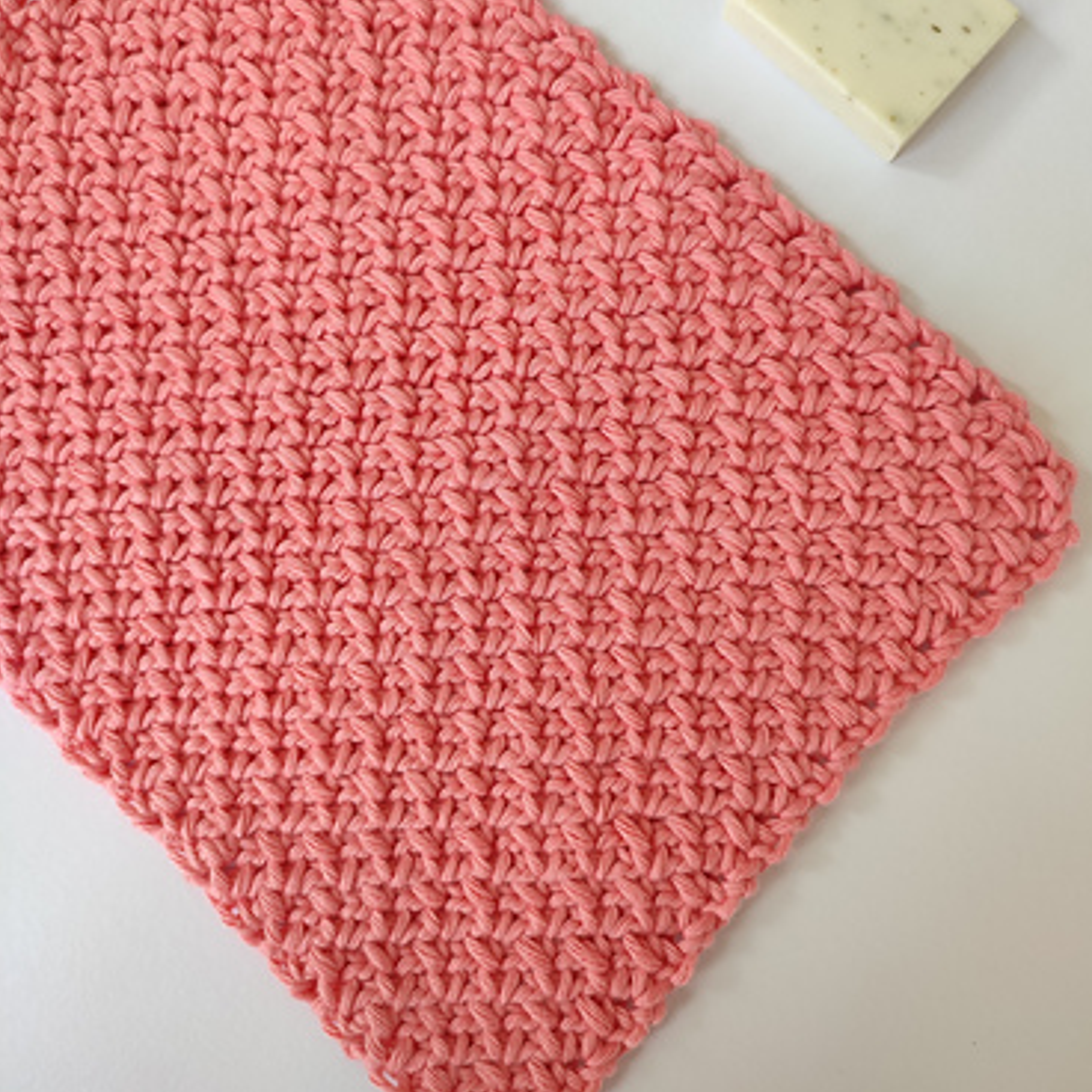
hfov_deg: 54.0
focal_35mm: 30
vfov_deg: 53.9
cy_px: 478
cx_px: 553
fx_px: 1071
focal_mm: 6.04
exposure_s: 1/50
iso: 55
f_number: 1.9
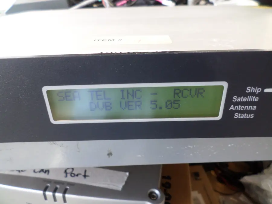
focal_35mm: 25
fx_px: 196
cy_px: 102
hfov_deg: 69.4
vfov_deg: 54.9
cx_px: 136
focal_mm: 4.5
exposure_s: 1/30
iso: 160
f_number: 2.5
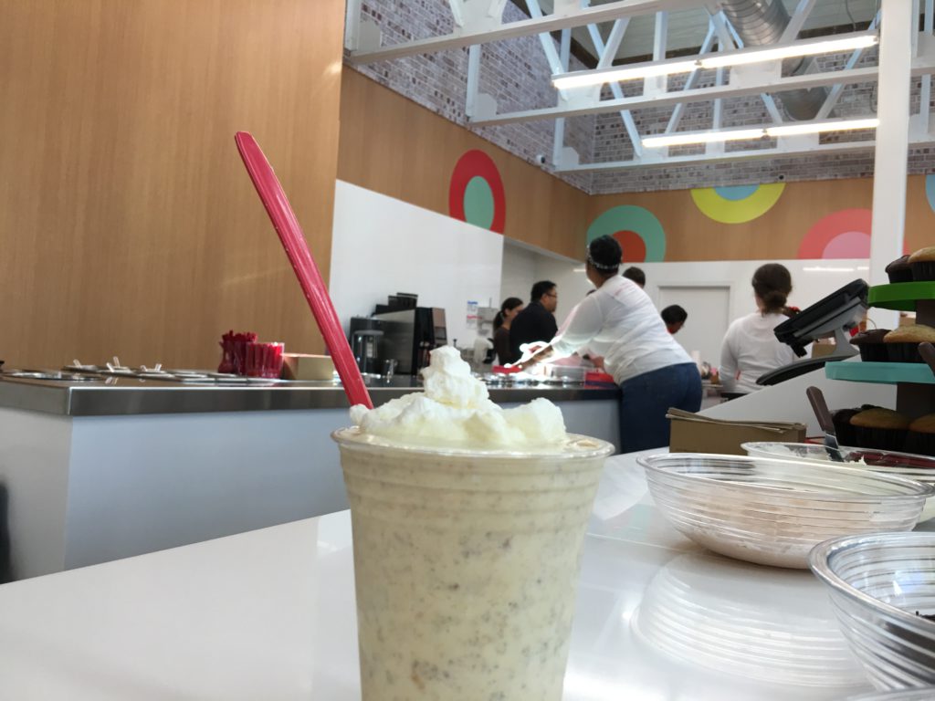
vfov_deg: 48.2
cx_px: 468
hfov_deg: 61.7
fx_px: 783
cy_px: 350
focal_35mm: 29
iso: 25
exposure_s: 1/40
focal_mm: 4.15
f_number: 2.2
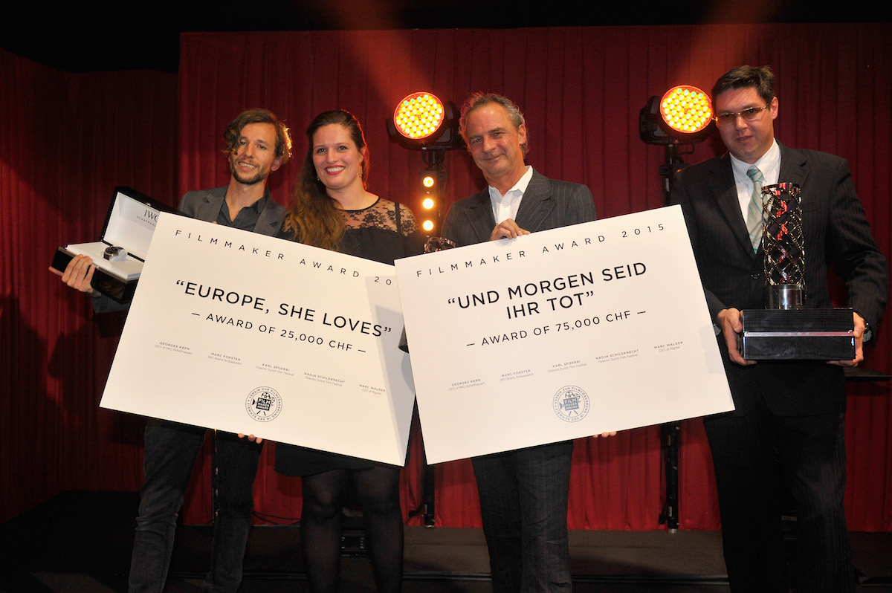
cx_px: 446
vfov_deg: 42.3
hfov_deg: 60.3
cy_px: 296
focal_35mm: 31
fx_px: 767
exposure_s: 1/100
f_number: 4.5
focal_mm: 31
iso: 1250
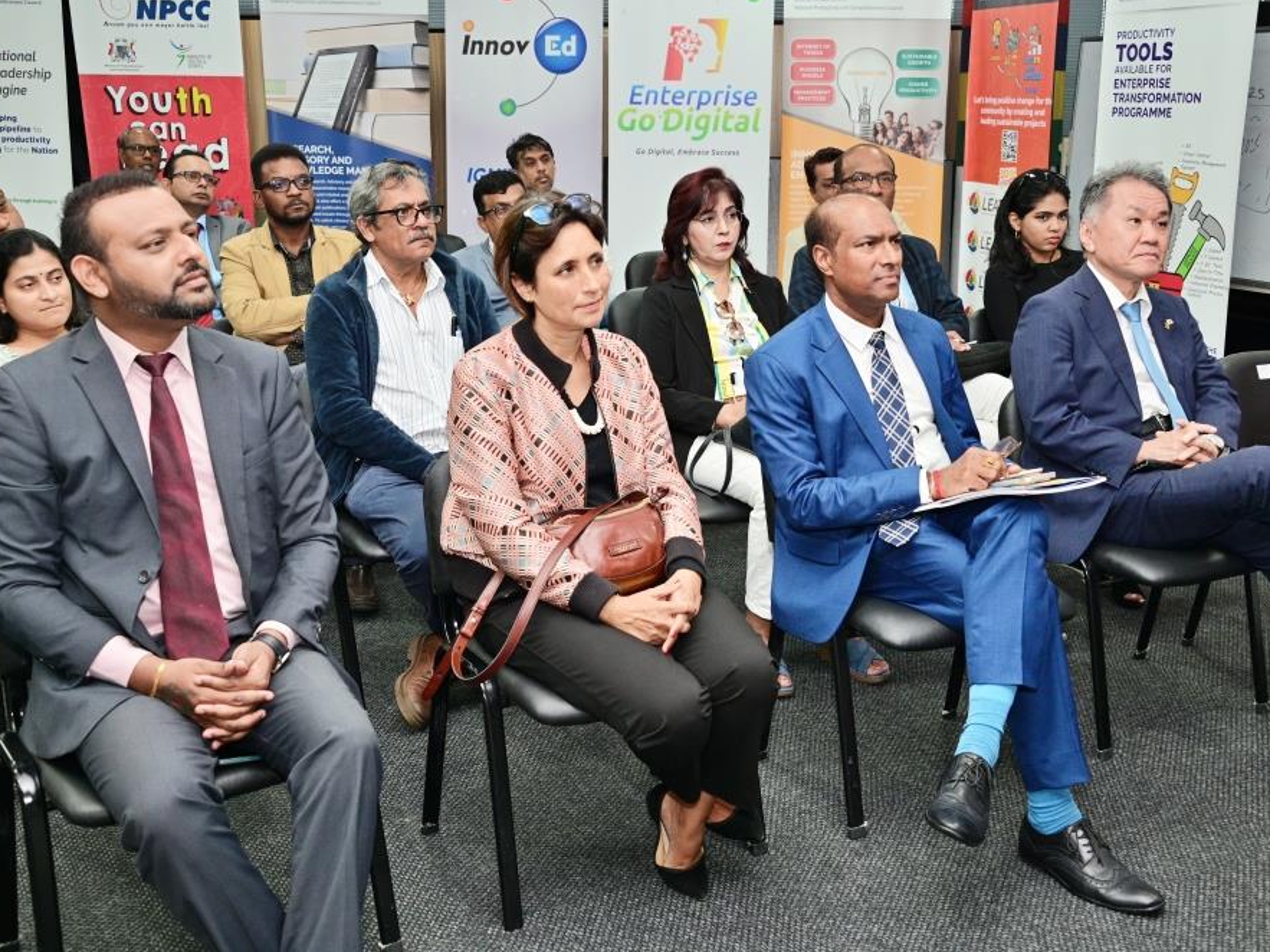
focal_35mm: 39
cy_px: 464
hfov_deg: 47.8
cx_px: 677
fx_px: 1431
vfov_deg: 36.8
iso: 1000
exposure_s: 1/200
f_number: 5.6
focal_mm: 35
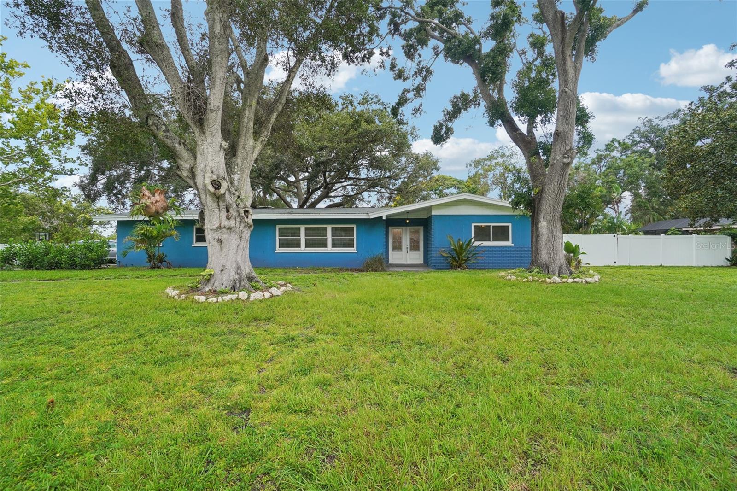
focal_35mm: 15
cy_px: 246
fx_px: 307
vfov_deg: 77.3
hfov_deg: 100.4
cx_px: 368
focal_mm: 10
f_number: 8
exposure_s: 1/125
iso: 400
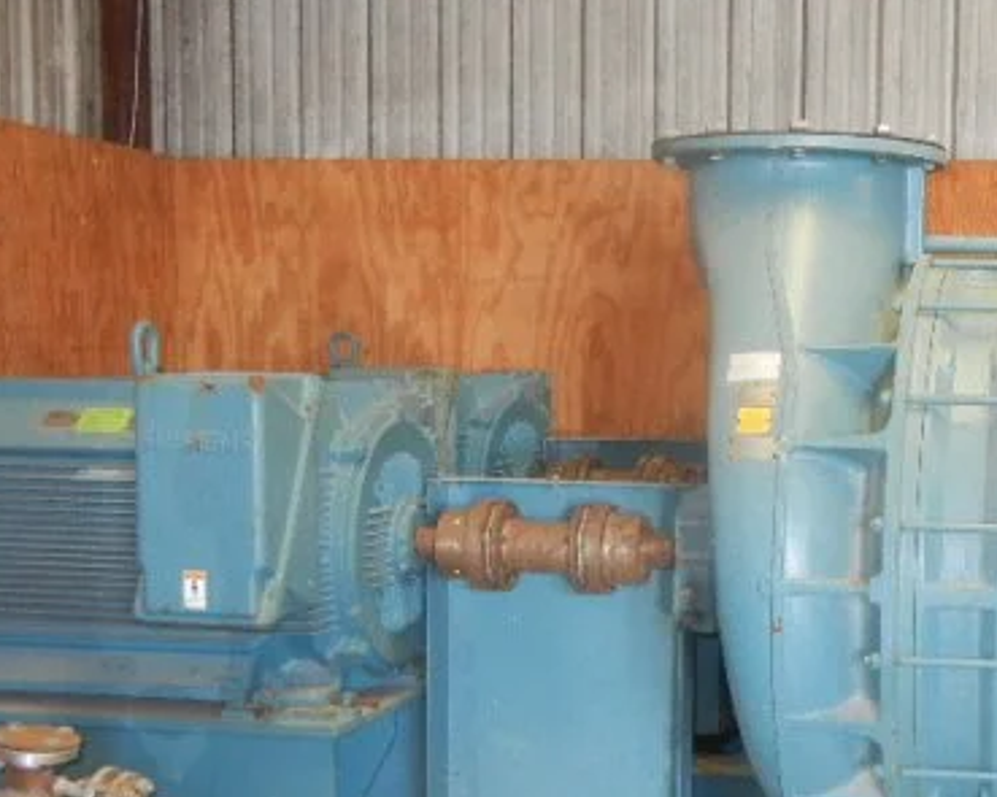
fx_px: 1917
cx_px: 809
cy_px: 600
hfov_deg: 28.5
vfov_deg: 23.2
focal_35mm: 65
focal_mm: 5.4
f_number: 3.5
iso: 431
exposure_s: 1/30
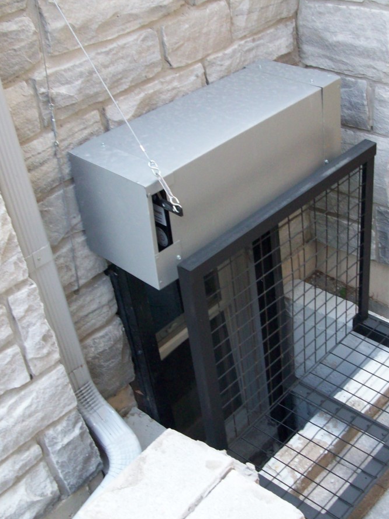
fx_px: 689
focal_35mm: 46
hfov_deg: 31.0
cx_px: 285
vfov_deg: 41.2
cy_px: 261
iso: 133
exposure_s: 1/128
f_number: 2.8
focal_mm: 5.7
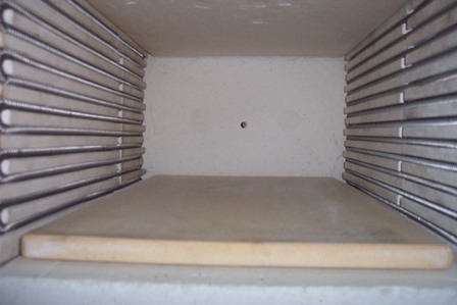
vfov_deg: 35.1
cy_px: 152
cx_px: 228
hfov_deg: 50.7
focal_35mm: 38
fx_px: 483
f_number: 2.8
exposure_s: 1/30
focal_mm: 8
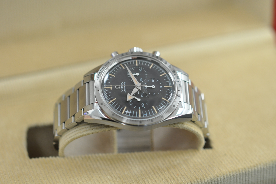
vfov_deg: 15.2
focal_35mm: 90
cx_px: 138
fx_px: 689
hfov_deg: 22.6
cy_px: 92
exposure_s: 1/125
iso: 1000
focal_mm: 60
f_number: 4
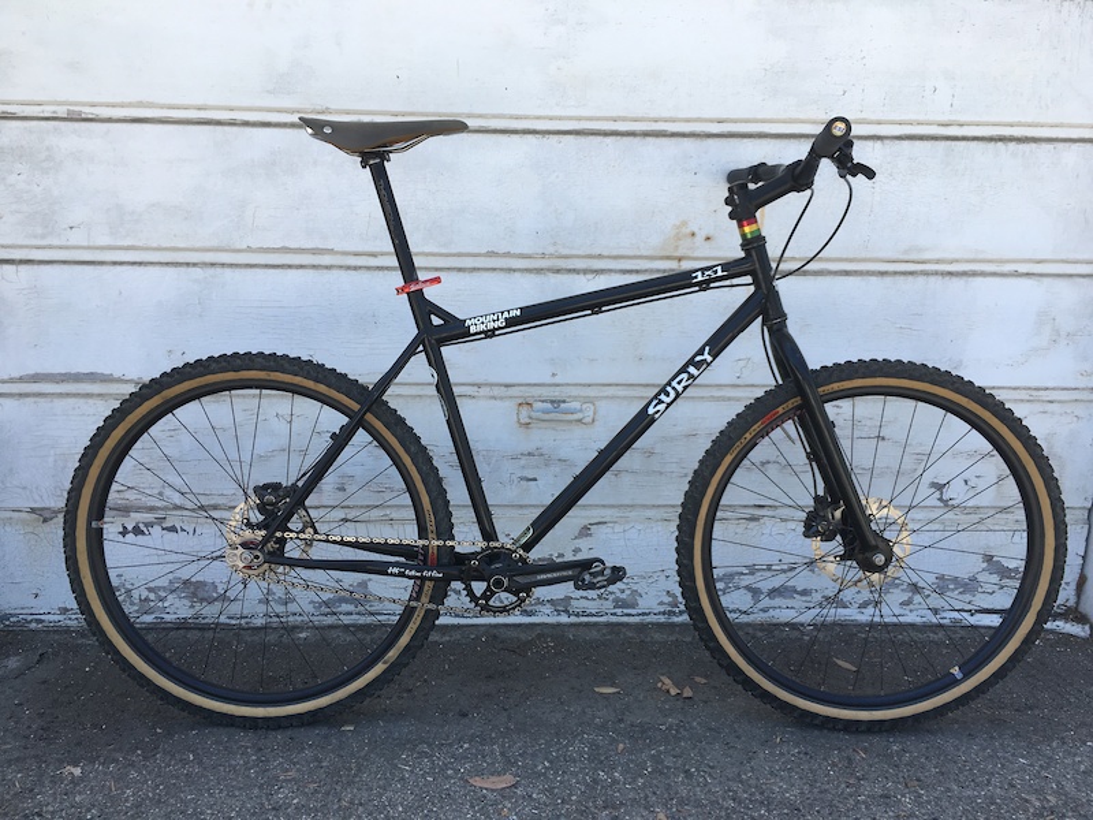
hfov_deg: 61.7
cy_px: 410
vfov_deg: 48.2
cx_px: 546
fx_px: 916
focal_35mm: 29
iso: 25
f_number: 2.2
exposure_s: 1/439
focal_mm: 4.15
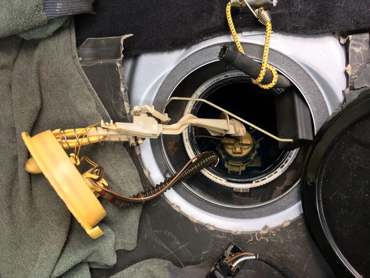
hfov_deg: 61.7
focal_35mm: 29
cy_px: 139
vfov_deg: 48.2
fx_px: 310
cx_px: 185
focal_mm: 4.15
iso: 32
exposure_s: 1/60
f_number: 2.2
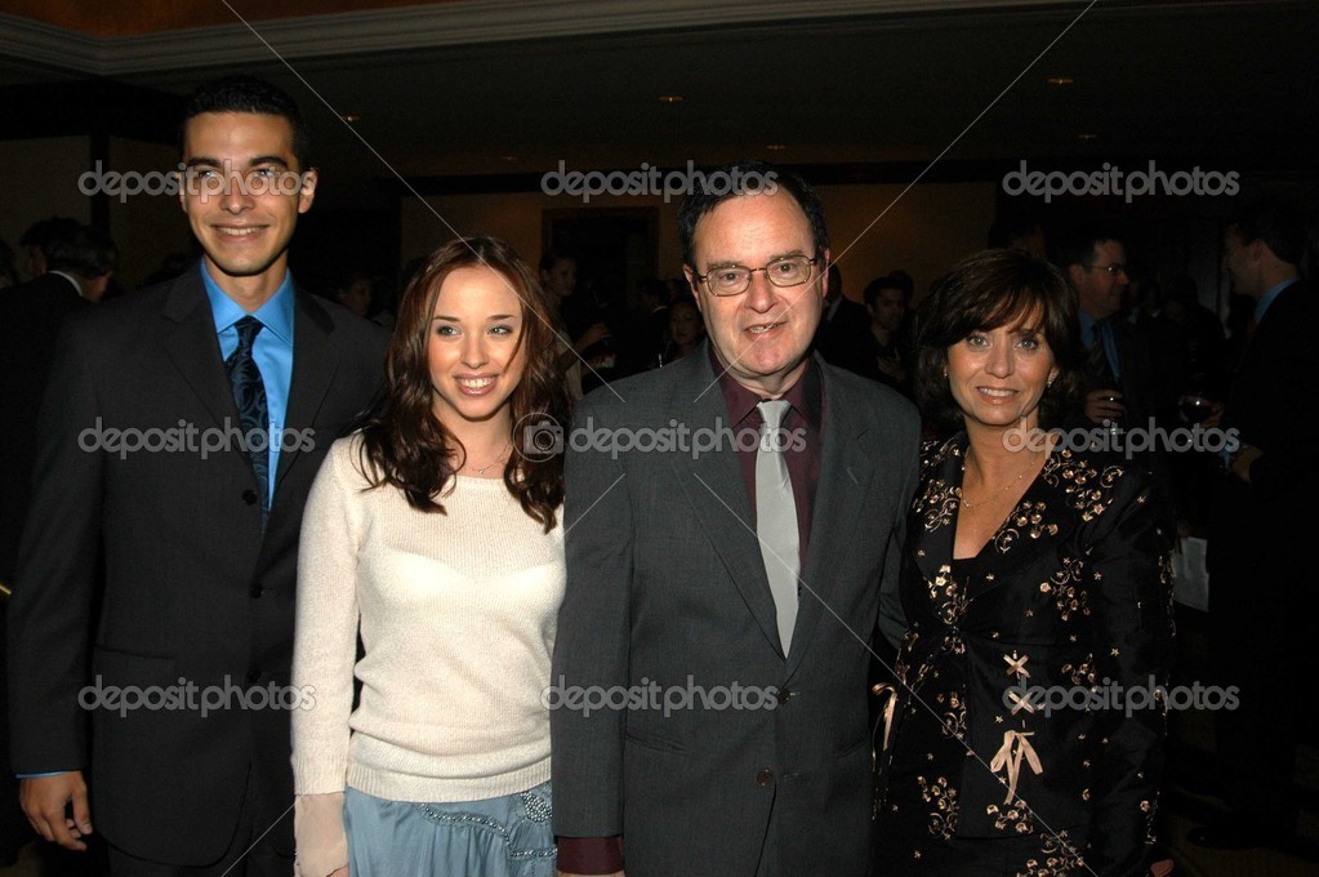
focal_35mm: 36
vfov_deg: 36.8
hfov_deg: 53.2
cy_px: 438
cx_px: 660
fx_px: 1318
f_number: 8
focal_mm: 24
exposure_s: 1/180
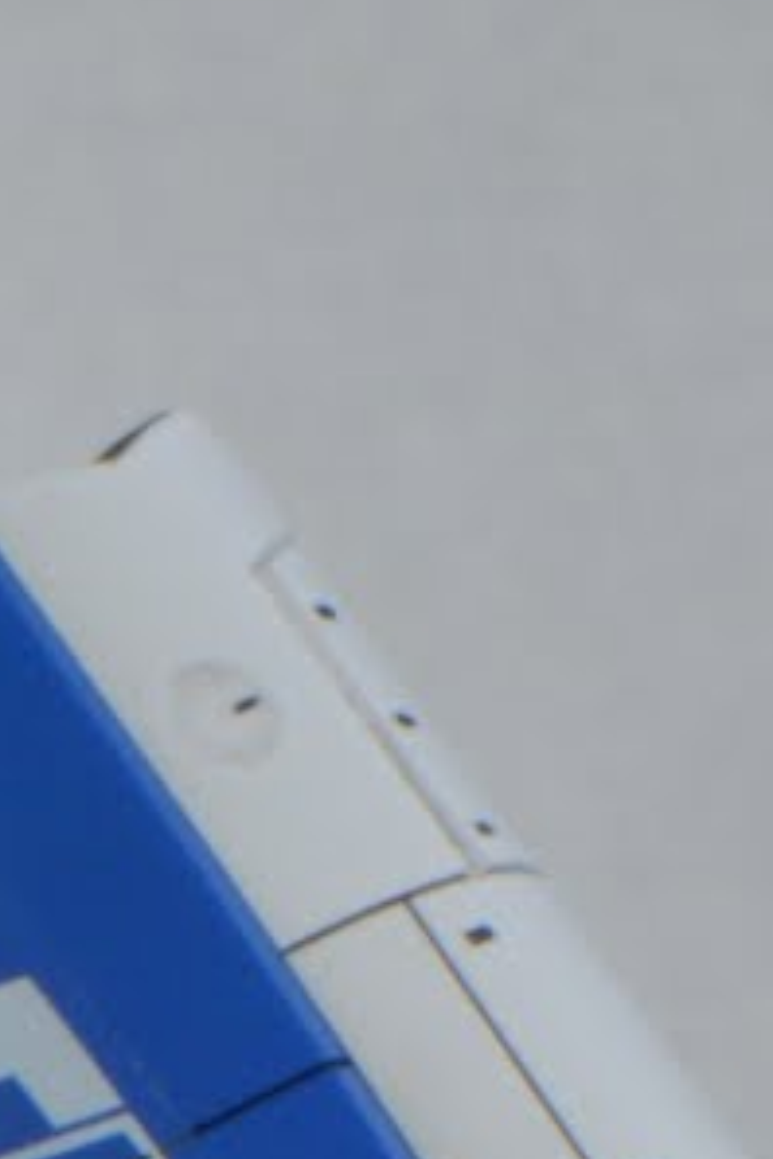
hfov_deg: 1.3
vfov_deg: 1.9
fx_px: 34925
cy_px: 1499
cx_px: -1222
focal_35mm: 1084
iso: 400
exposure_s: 1/3
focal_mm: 105
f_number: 22
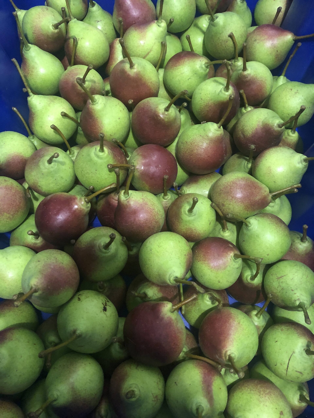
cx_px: 157
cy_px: 209
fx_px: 339
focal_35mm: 28
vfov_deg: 63.4
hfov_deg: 49.7
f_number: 1.8
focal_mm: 3.99
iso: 100
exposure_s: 1/4
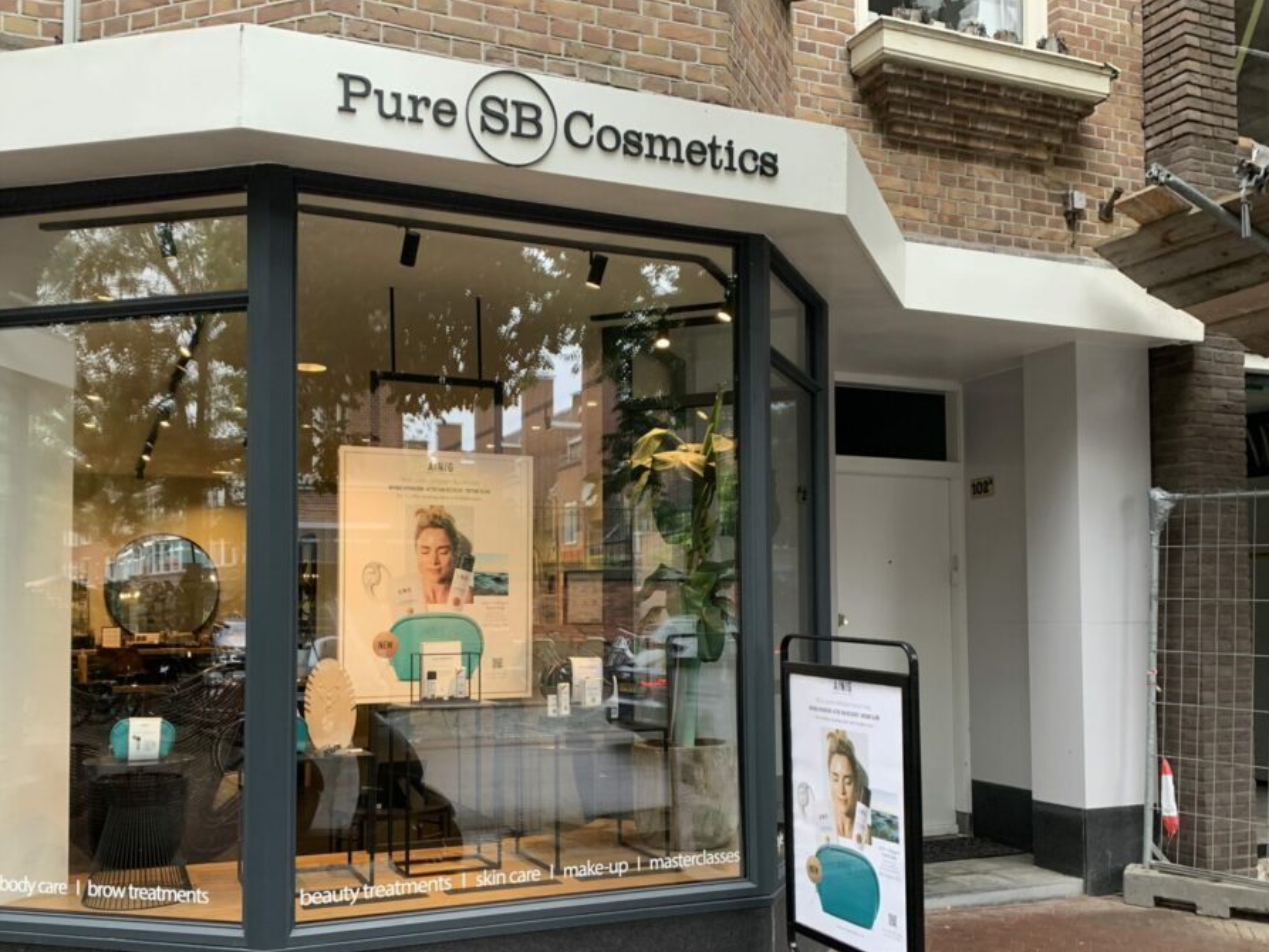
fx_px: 1210
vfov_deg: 42.8
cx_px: 598
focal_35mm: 33
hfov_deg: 55.3
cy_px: 564
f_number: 1.8
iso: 100
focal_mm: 4.25
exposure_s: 1/102
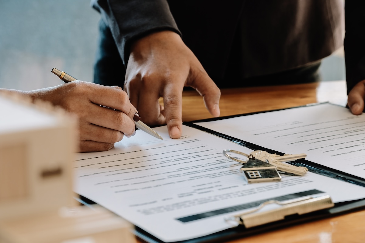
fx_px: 841
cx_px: 182
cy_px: 122
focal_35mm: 83
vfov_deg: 16.5
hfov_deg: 24.5
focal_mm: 55
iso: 640
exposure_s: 1/100
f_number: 5.6
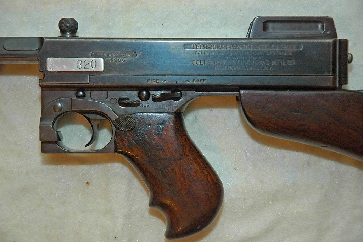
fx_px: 937
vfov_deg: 14.7
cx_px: 182
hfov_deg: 21.9
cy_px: 121
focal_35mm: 93
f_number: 4.5
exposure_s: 1/50
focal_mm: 62
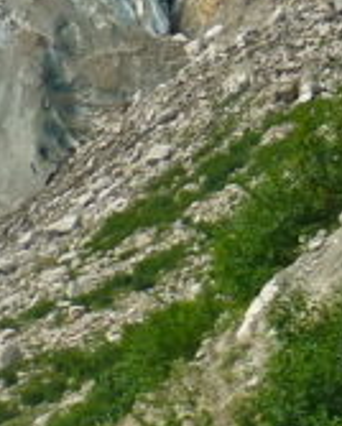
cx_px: 357
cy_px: -434
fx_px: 3435
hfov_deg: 5.7
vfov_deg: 6.9
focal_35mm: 272
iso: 100
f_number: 4.2
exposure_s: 1/320
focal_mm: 8.5
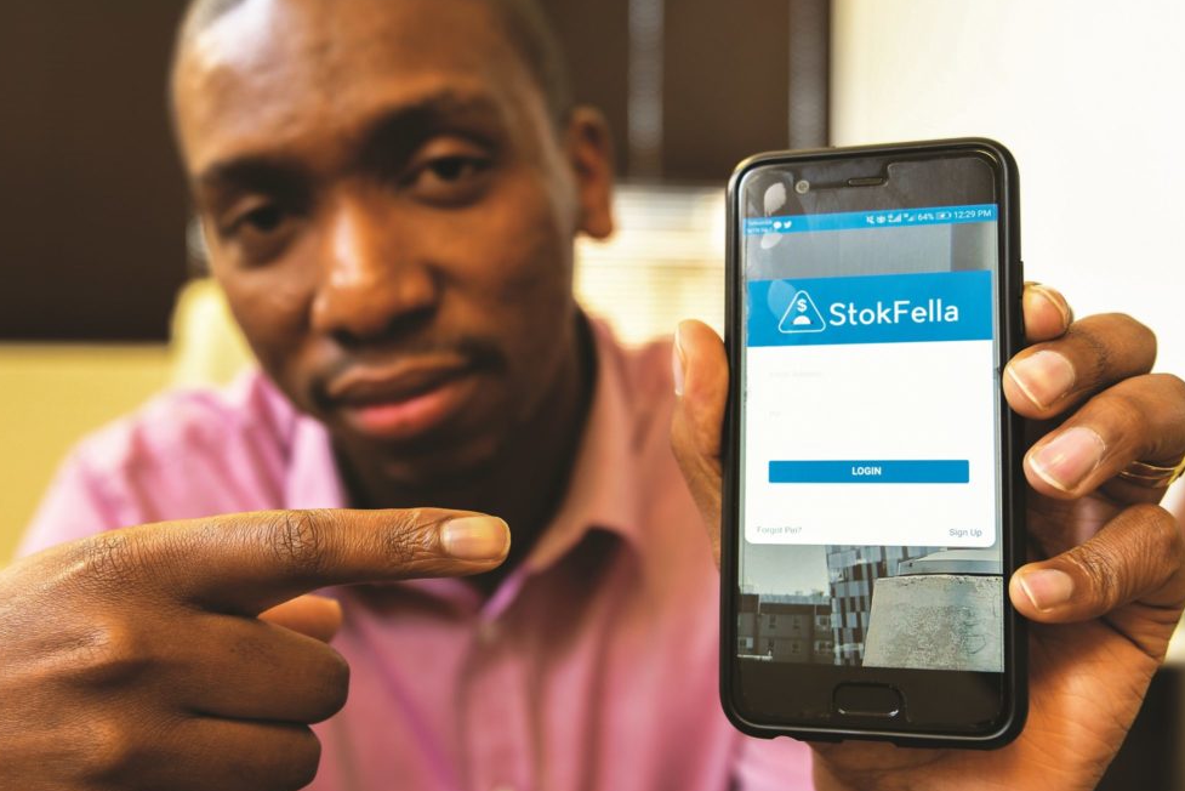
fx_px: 1449
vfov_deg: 30.5
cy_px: 389
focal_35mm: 44
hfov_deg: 44.5
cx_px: 569
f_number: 2.8
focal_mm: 28
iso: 200
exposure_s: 1/40
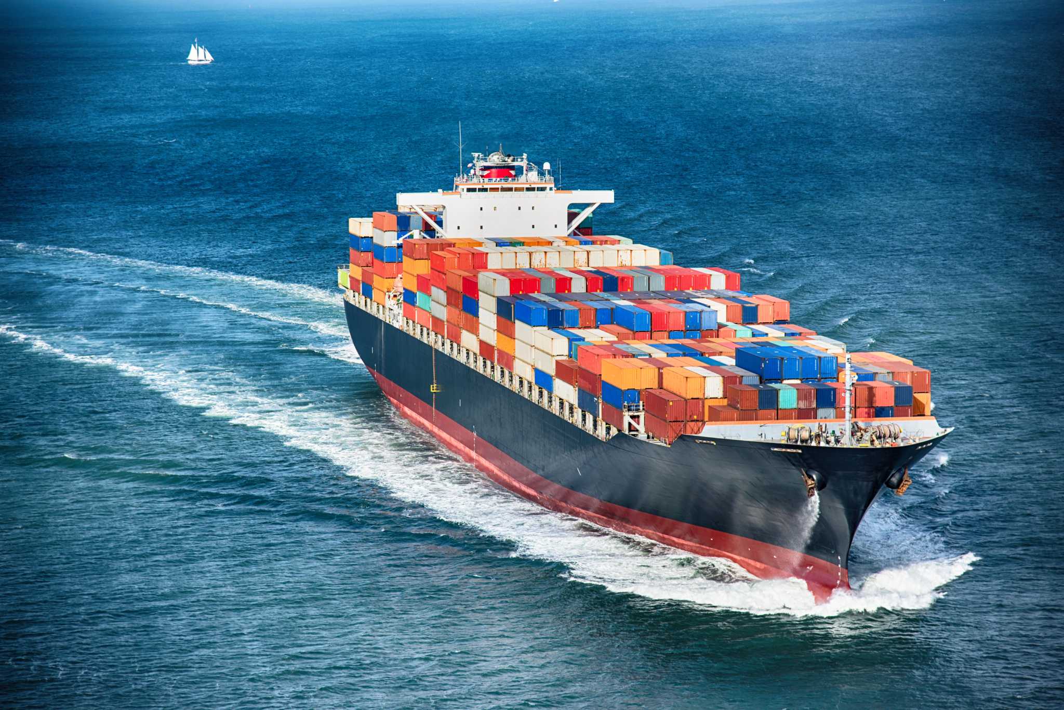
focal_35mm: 112
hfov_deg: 18.3
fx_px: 3310
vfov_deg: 12.2
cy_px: 355
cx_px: 532
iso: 100
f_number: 4.5
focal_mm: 112
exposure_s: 1/800
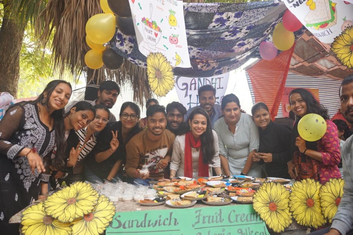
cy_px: 118
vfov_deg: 40.0
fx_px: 324
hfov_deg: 57.2
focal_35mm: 33
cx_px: 176
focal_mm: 22
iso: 400
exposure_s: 1/160
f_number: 4
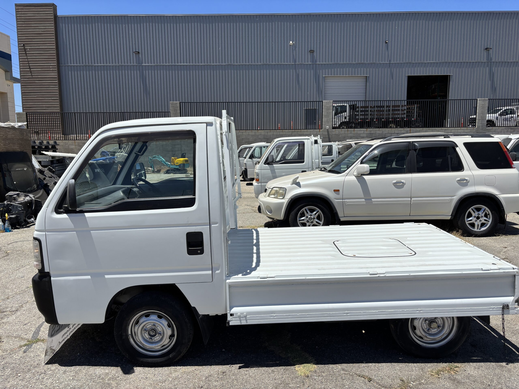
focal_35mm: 26
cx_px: 260
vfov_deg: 53.1
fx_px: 390
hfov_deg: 67.3
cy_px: 194
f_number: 1.6
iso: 50
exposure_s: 1/4854
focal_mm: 5.96
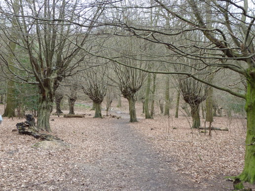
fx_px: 236
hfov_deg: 56.8
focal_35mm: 32
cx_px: 128
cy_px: 96
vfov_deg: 44.2
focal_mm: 5.3
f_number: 3.5
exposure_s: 1/30
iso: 160
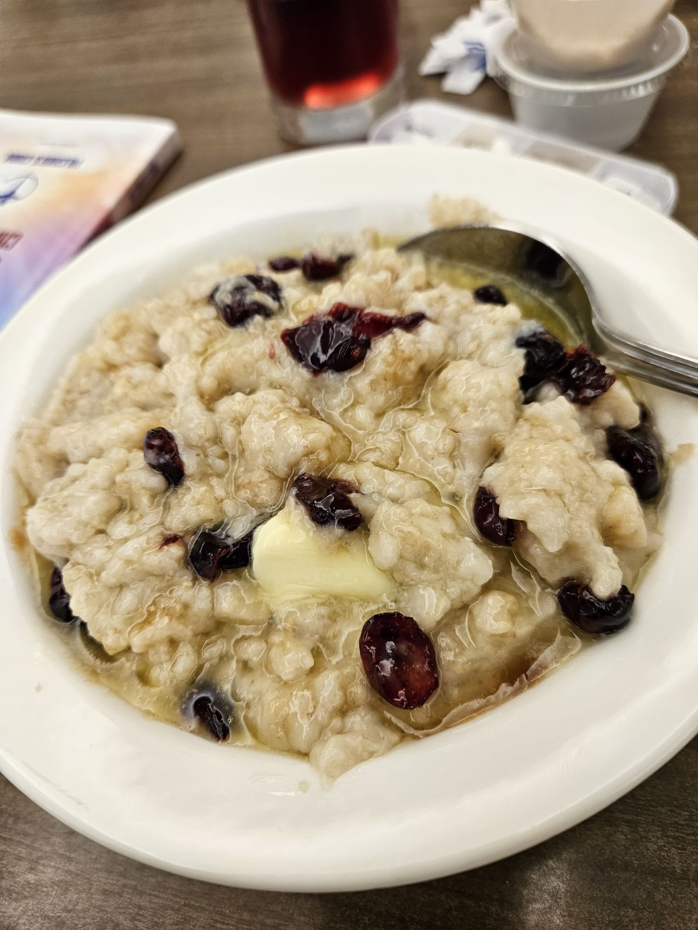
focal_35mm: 23
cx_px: 349
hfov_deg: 58.9
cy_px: 465
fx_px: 618
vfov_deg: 73.9
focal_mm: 5.4
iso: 160
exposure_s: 1/182
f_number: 1.8
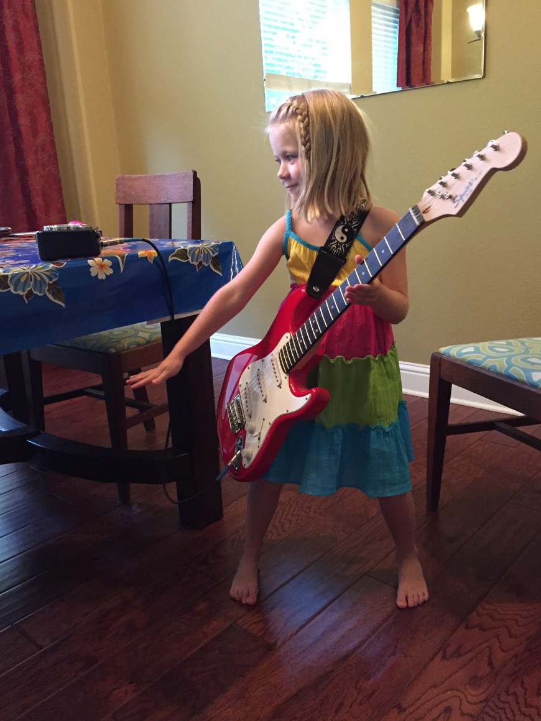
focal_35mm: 30
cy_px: 362
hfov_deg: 46.8
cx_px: 275
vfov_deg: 60.0
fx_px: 625
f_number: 2.2
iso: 320
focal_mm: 4.15
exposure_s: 1/15
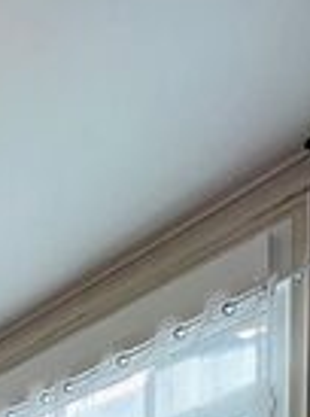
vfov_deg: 21.5
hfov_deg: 20.6
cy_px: 772
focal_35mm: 50
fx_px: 600
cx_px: -243
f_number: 1.8
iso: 40
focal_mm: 1.57
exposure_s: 1/100
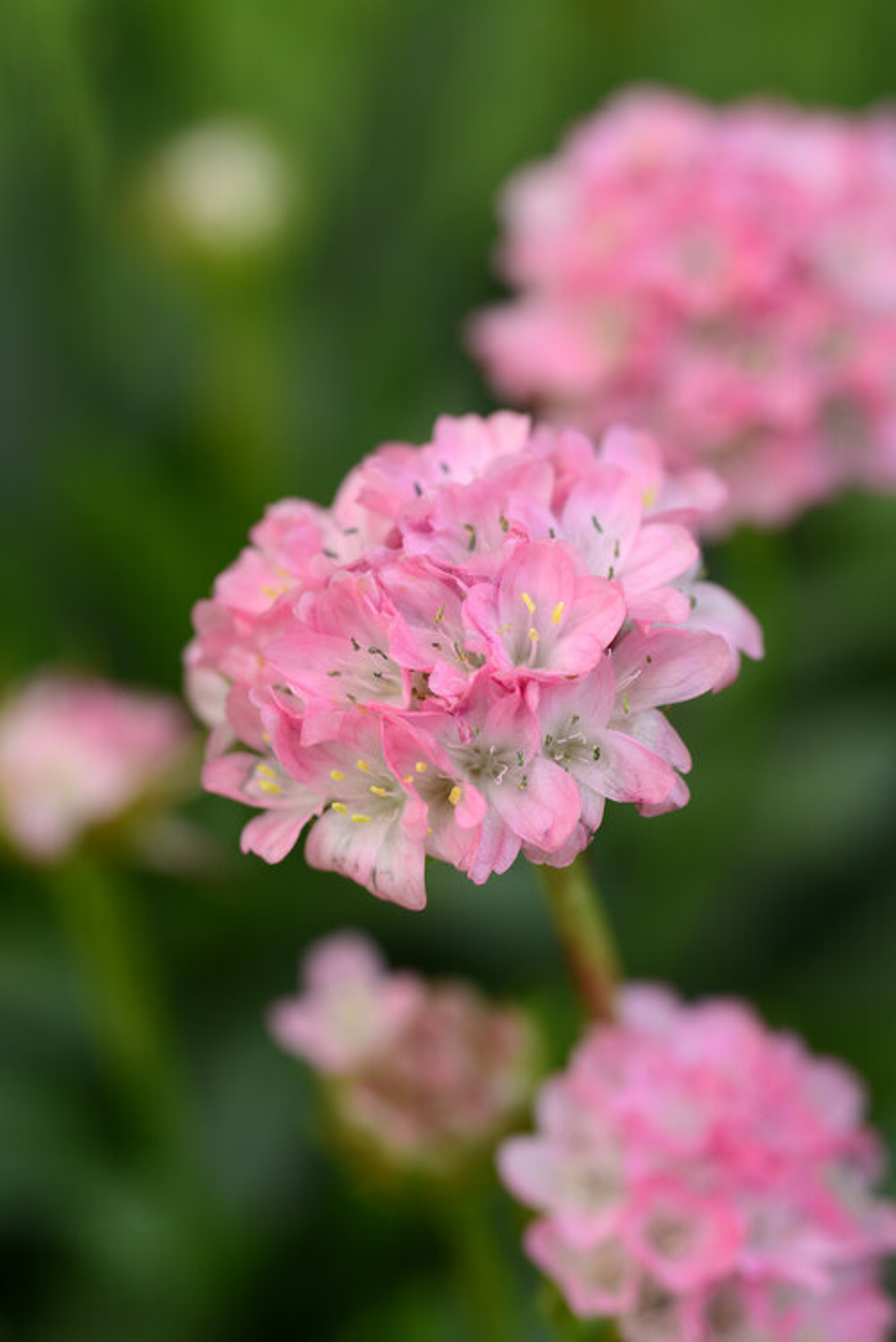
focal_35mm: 105
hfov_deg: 13.1
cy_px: 671
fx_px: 3916
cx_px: 448
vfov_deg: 19.4
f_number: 11
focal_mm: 105
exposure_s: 1/160
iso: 200
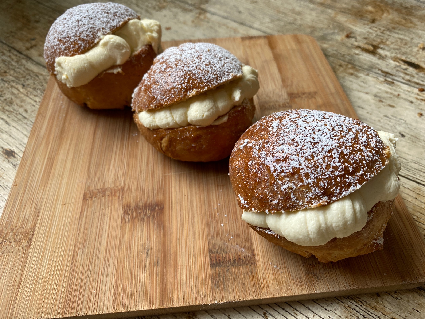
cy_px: 160
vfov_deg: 53.1
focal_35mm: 26
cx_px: 212
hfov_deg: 67.3
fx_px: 319
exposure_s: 1/122
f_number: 1.8
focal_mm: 4.25
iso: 80
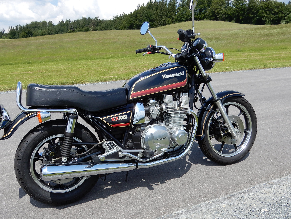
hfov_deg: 59.8
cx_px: 128
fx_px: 252
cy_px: 134
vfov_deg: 46.5
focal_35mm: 30
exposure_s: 1/1000
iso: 80
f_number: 3.4
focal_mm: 4.3
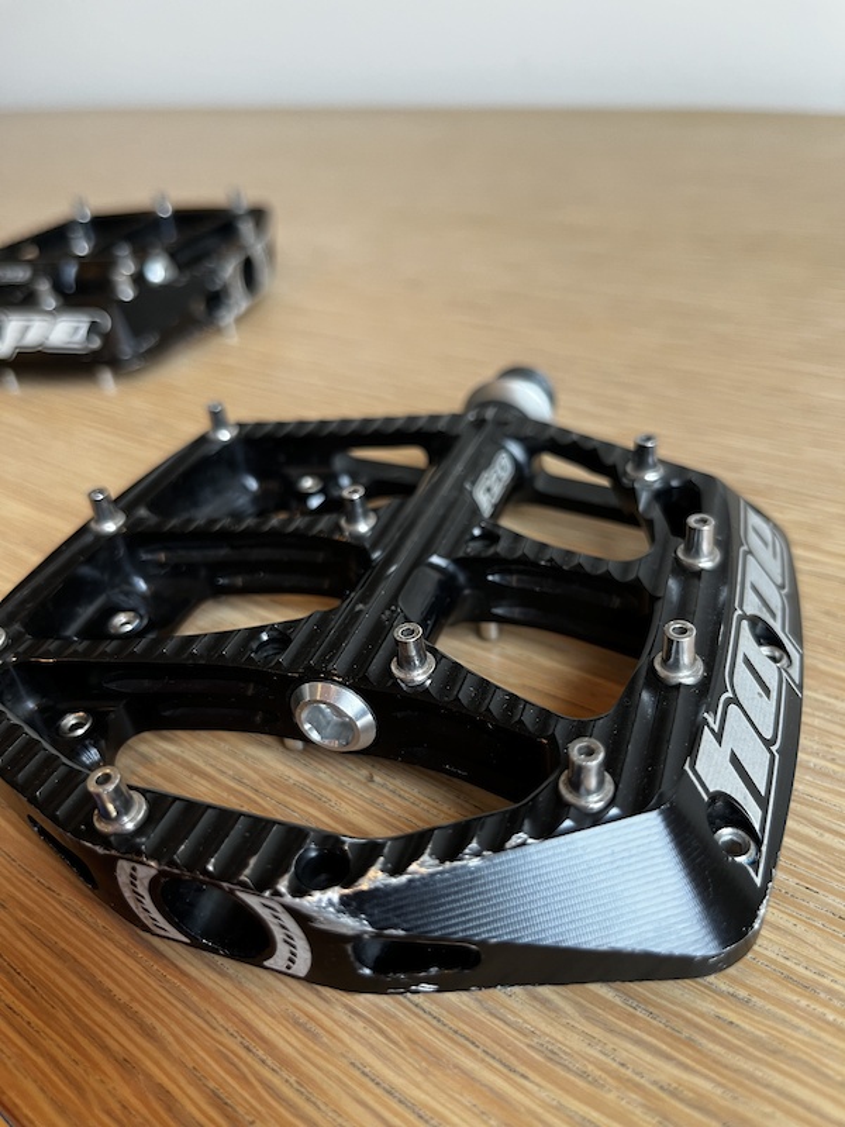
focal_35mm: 26
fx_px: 846
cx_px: 422
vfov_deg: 67.3
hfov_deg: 53.1
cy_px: 564
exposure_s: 1/60
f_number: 1.6
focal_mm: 5.1
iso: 100
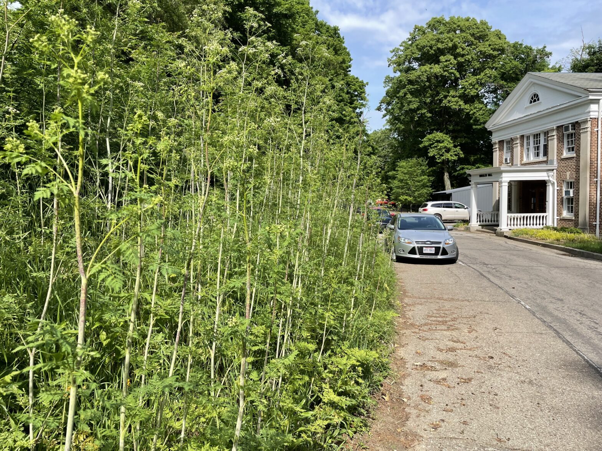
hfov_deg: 67.3
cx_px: 301
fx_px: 452
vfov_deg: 53.1
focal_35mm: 26
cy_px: 226
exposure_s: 1/1289
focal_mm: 4.2
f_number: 1.6
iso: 32
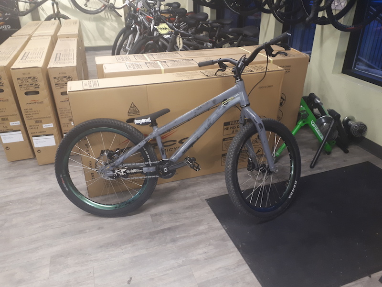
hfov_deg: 65.3
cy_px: 144
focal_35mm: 27
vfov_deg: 51.4
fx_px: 298
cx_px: 191
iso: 200
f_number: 1.9
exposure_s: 1/33
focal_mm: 3.6
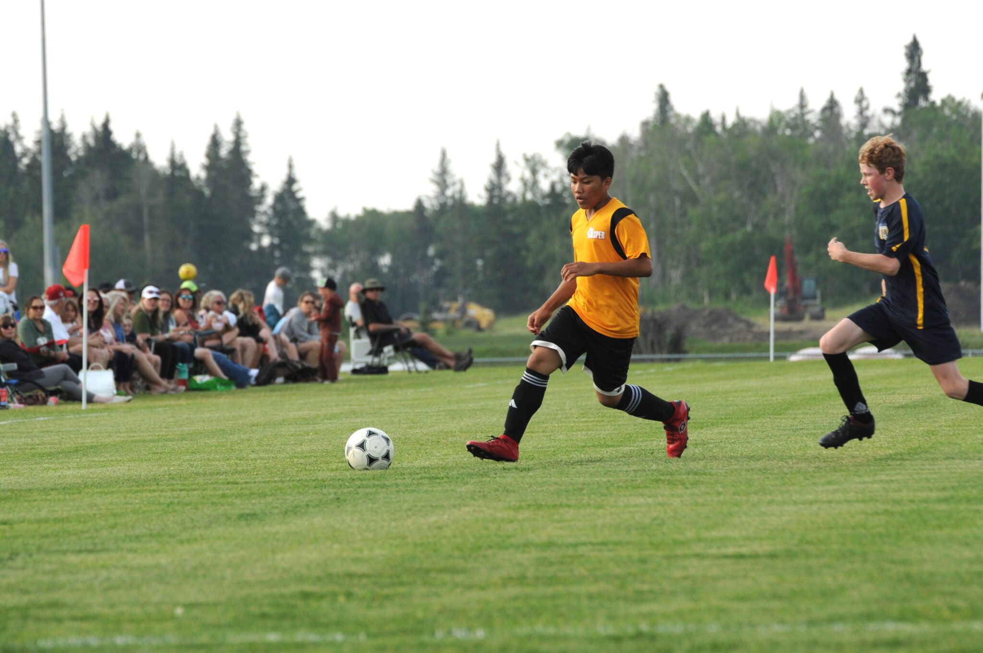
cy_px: 326
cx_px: 492
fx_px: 8590
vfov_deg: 4.4
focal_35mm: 315
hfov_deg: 6.5
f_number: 6.3
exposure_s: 1/1000
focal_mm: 210
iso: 500
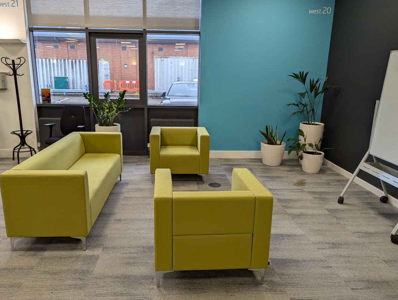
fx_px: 311
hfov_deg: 65.1
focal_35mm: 27
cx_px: 182
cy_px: 153
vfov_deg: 51.5
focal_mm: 6.81
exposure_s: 1/100
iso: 63
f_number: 1.85
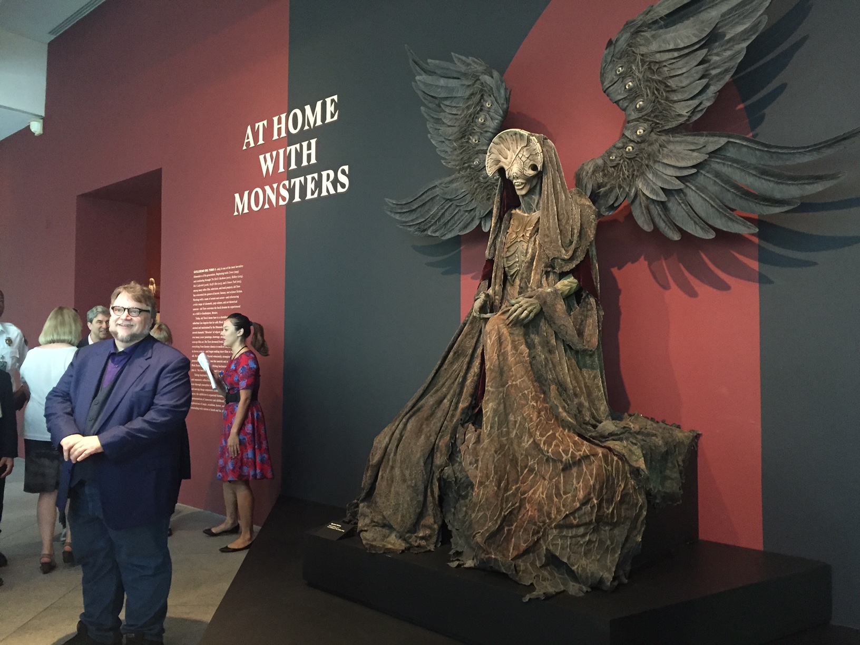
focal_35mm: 29
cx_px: 430
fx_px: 720
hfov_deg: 61.7
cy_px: 322
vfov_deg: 48.2
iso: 250
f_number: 2.2
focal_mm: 4.15
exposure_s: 1/15
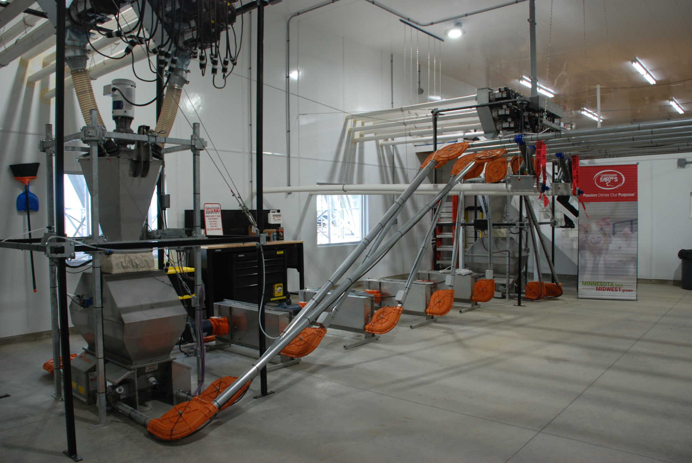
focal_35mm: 27
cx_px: 346
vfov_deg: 48.0
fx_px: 520
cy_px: 232
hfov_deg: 67.3
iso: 400
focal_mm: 18
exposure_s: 1/100
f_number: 5
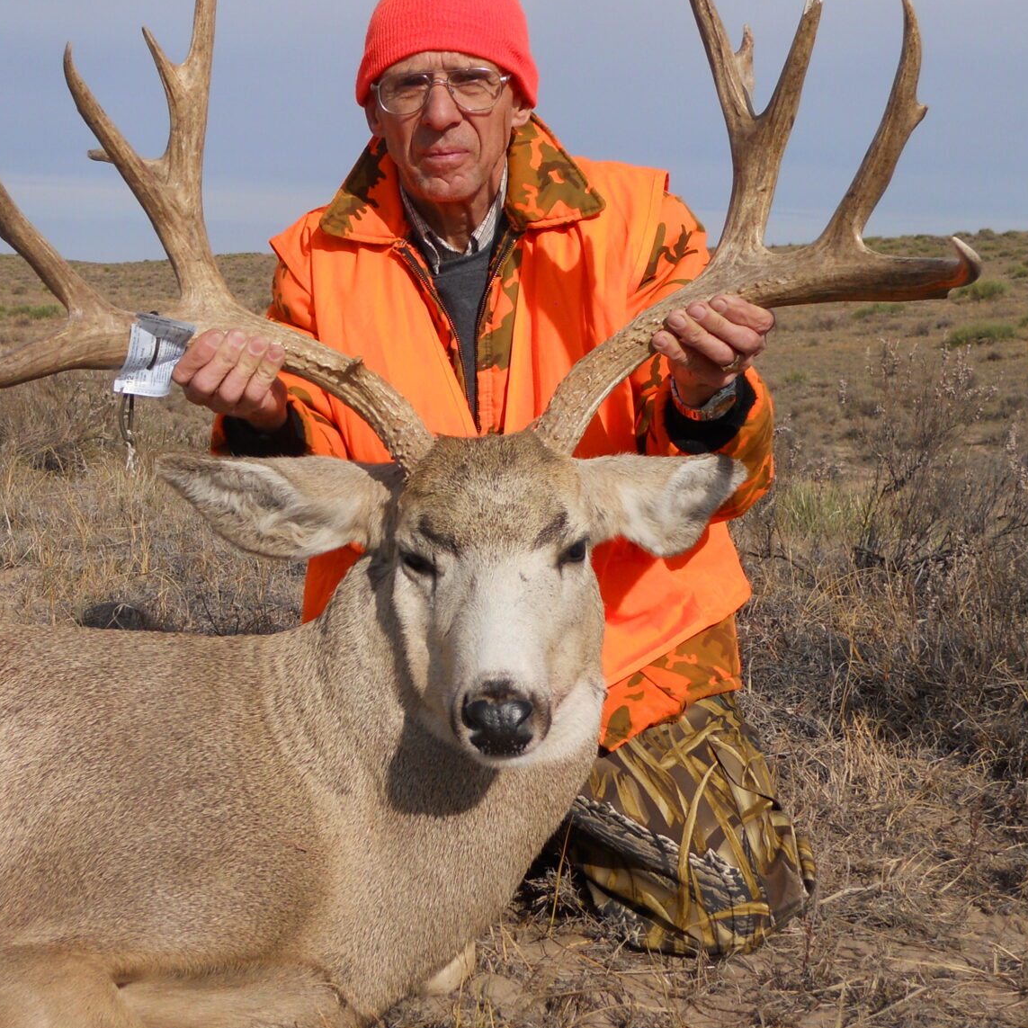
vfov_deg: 30.0
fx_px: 1915
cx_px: 230
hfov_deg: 29.5
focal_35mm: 57
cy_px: 480
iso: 80
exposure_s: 1/500
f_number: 6
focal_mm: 6.4
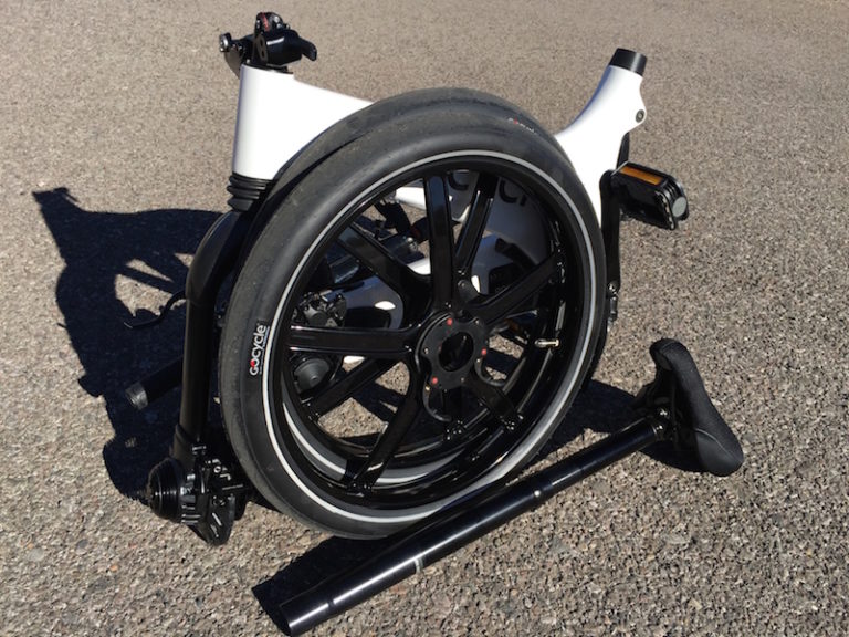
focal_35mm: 29
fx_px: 711
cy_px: 318
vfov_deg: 48.2
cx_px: 424
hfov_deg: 61.7
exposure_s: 1/2475
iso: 32
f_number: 2.2
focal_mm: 4.15
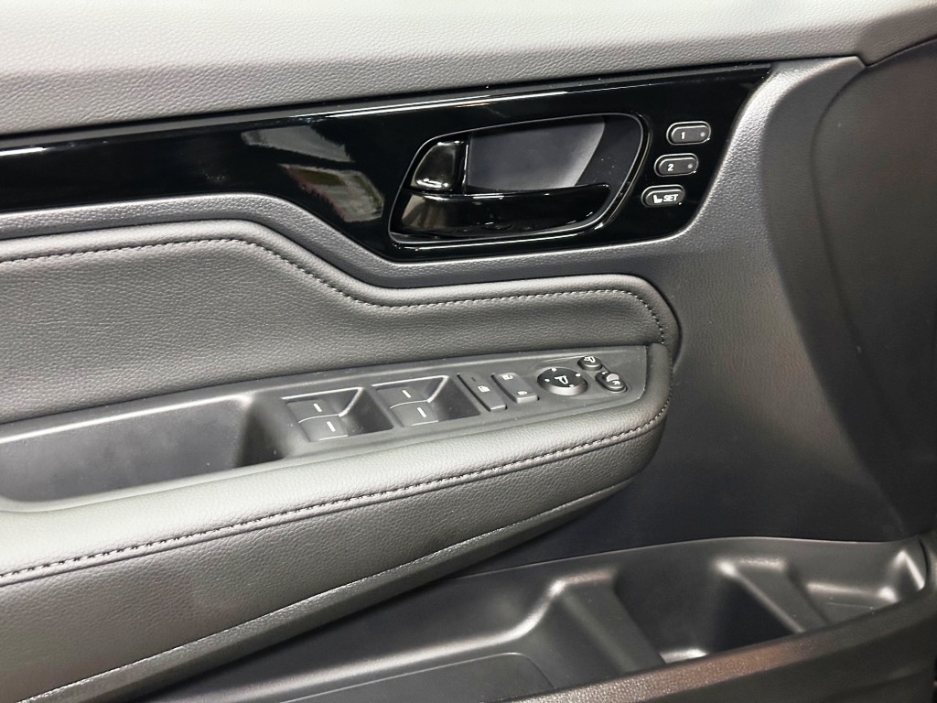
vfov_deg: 30.3
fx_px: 1299
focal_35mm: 48
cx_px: 468
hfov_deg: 39.7
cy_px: 352
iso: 640
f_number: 1.78
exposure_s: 1/24
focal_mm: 6.86
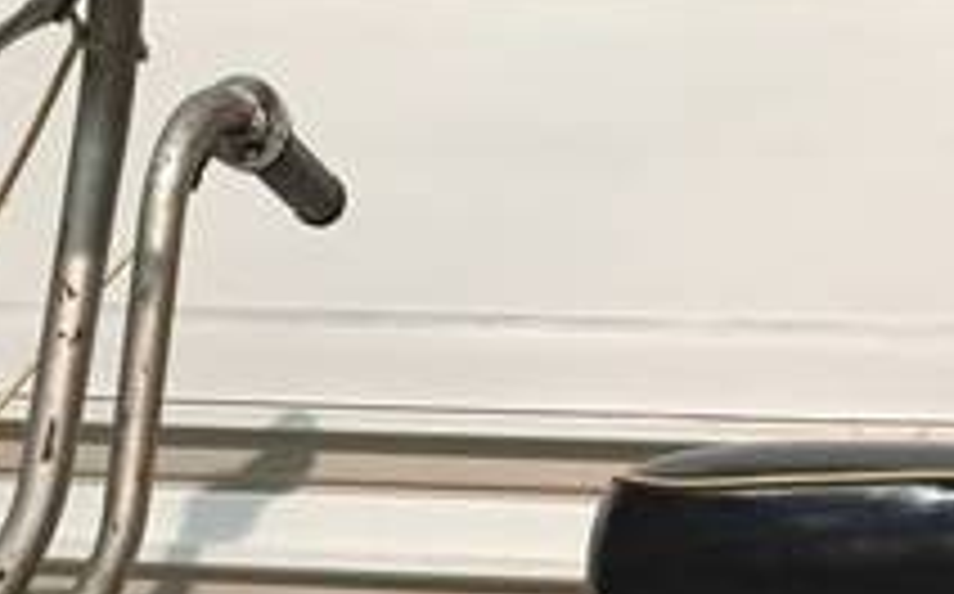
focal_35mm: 87
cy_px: 774
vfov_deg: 14.4
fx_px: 2260
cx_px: 594
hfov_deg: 23.8
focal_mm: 4.15
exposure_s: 1/30
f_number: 2.2
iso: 250
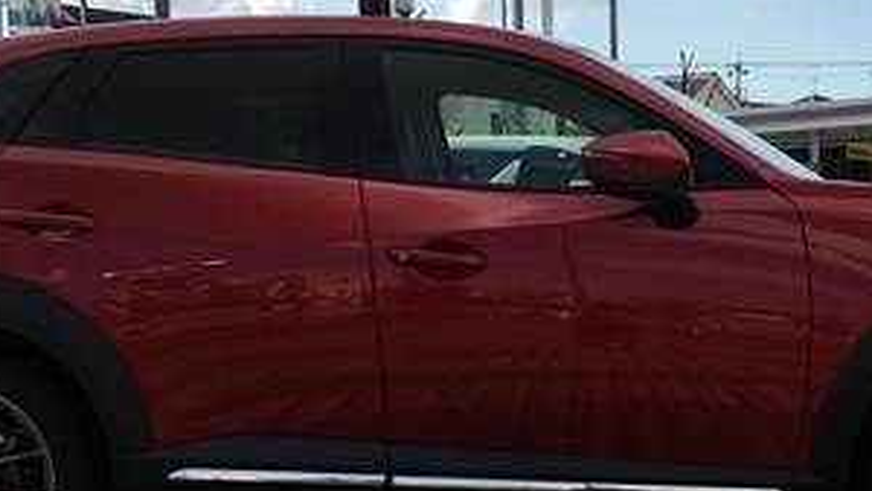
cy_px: 343
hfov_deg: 29.1
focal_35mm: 72
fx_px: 1665
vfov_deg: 16.7
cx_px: 581
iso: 25
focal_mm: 3.3
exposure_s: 1/1597
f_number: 2.4
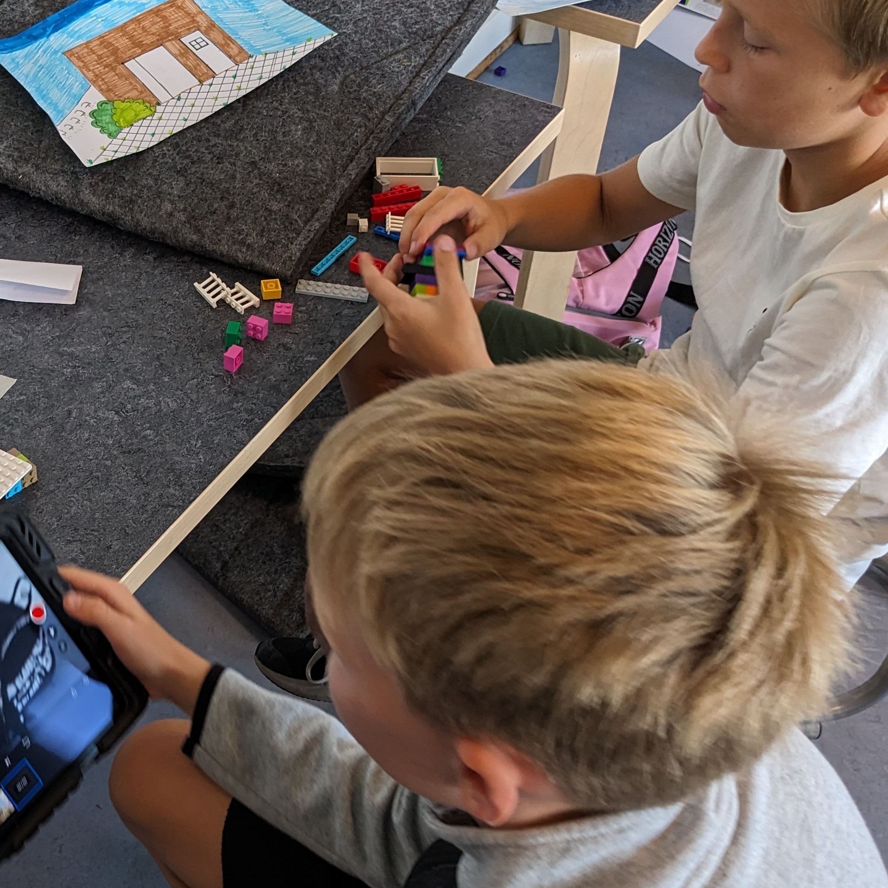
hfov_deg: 35.7
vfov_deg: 37.5
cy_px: 471
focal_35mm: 45
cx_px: 124
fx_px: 1306
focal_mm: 4.38
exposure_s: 1/42.6
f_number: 1.73
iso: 50
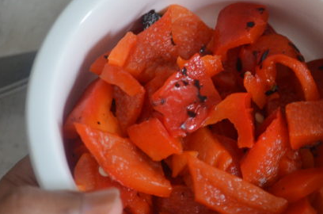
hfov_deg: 17.8
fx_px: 1011
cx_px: 301
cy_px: 116
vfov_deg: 12.1
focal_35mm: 113
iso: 1600
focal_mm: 40
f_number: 5.3
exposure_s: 1/30
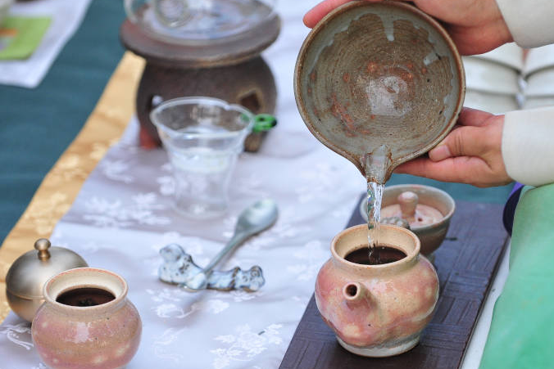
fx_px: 3525
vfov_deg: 6.0
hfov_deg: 9.0
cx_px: 370
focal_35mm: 229
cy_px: 207
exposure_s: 1/500
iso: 1250
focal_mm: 155
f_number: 4
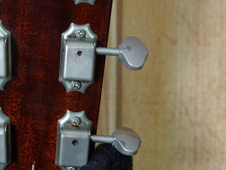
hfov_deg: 29.0
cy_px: 74
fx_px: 424
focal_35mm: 65
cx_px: 38
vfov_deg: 22.6
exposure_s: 1/40
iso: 500
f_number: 2.8
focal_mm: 9
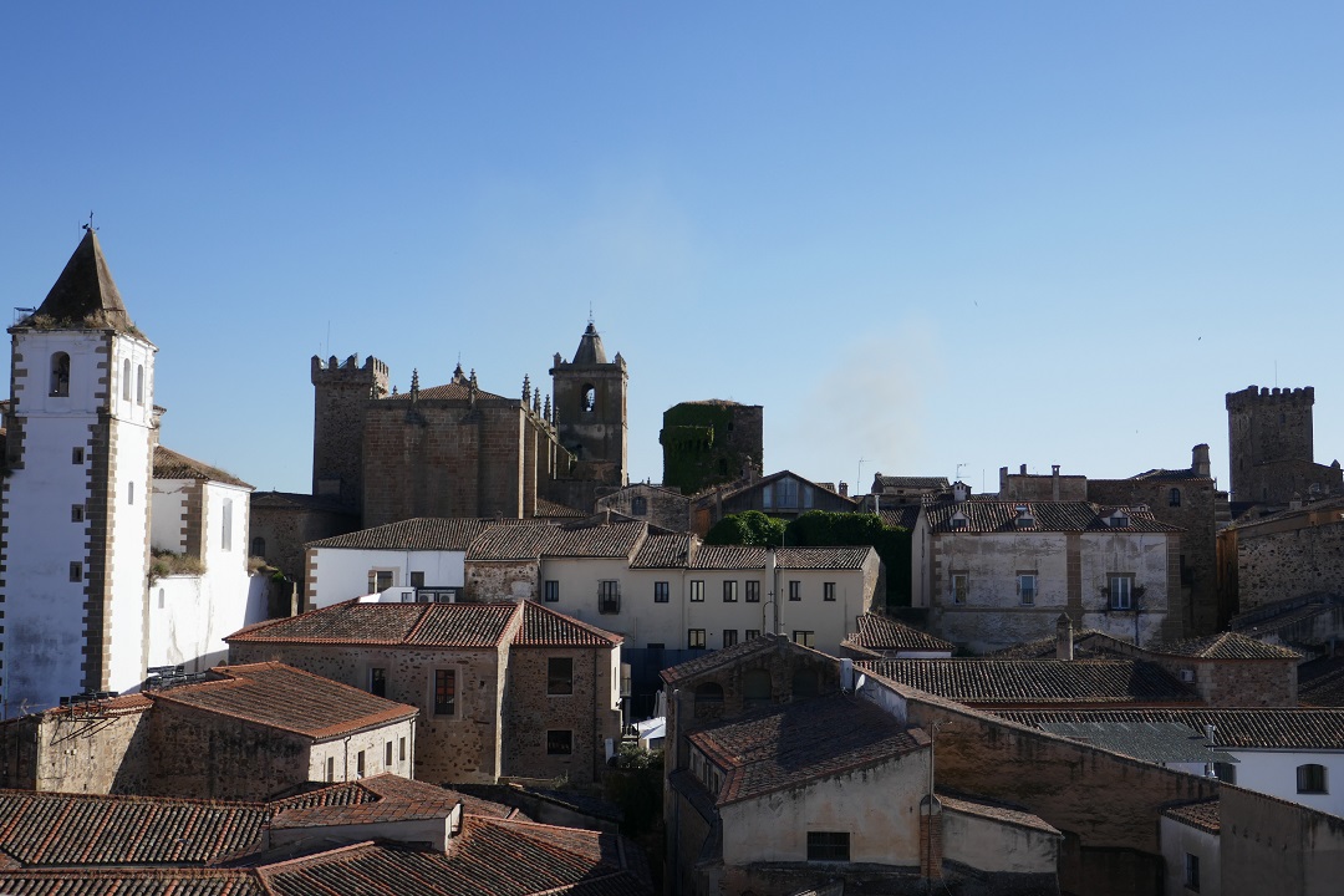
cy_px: 448
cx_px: 672
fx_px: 1568
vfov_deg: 31.9
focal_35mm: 42
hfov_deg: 46.4
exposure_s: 1/1300
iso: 125
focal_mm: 15.1
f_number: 3.8
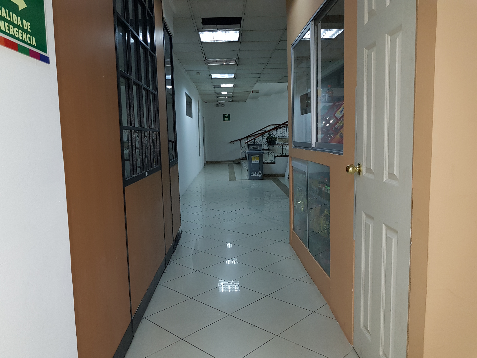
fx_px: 358
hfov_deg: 67.3
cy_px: 179
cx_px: 238
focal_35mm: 26
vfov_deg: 53.1
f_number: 1.7
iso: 125
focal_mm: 4.2
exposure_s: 1/25
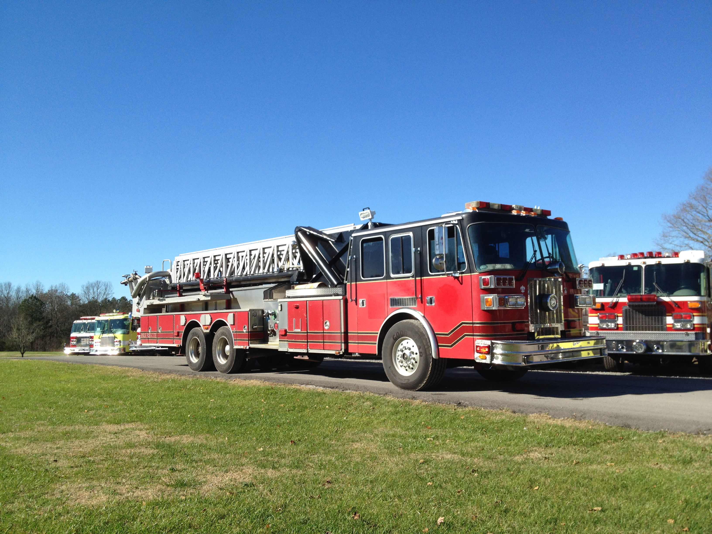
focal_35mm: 35
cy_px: 267
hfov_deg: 52.6
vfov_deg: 40.7
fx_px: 720
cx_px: 356
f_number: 2.4
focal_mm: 4.28
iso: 50
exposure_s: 1/1314
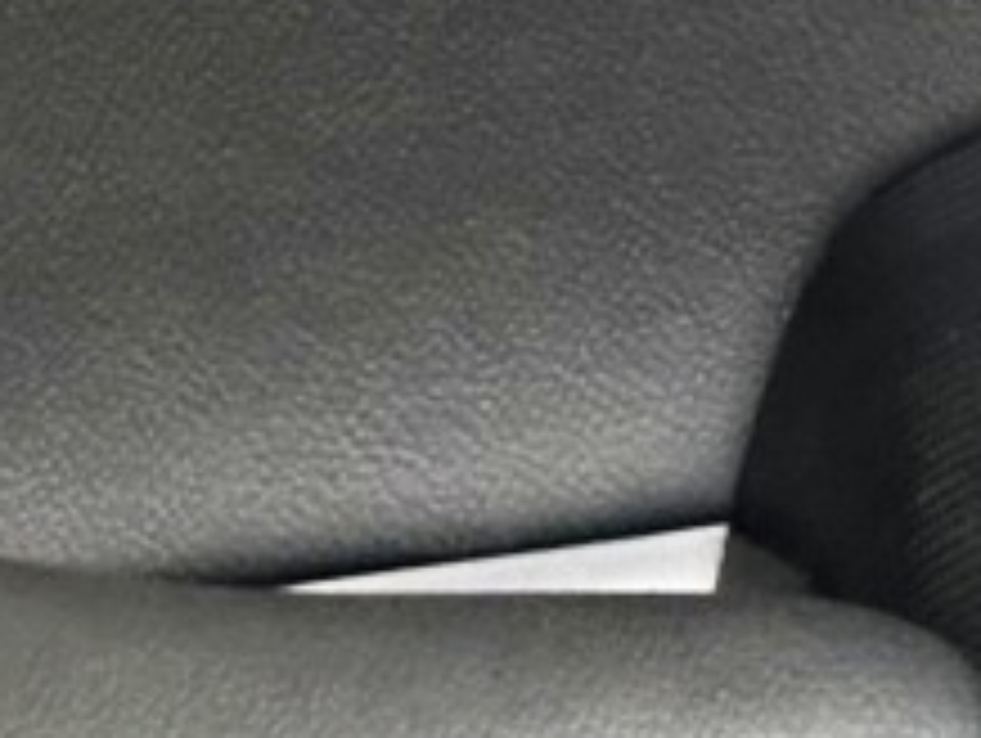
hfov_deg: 8.3
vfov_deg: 6.5
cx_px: 2061
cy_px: -500
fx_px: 6383
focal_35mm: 225
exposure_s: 1/30
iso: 640
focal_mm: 6.86
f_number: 1.78
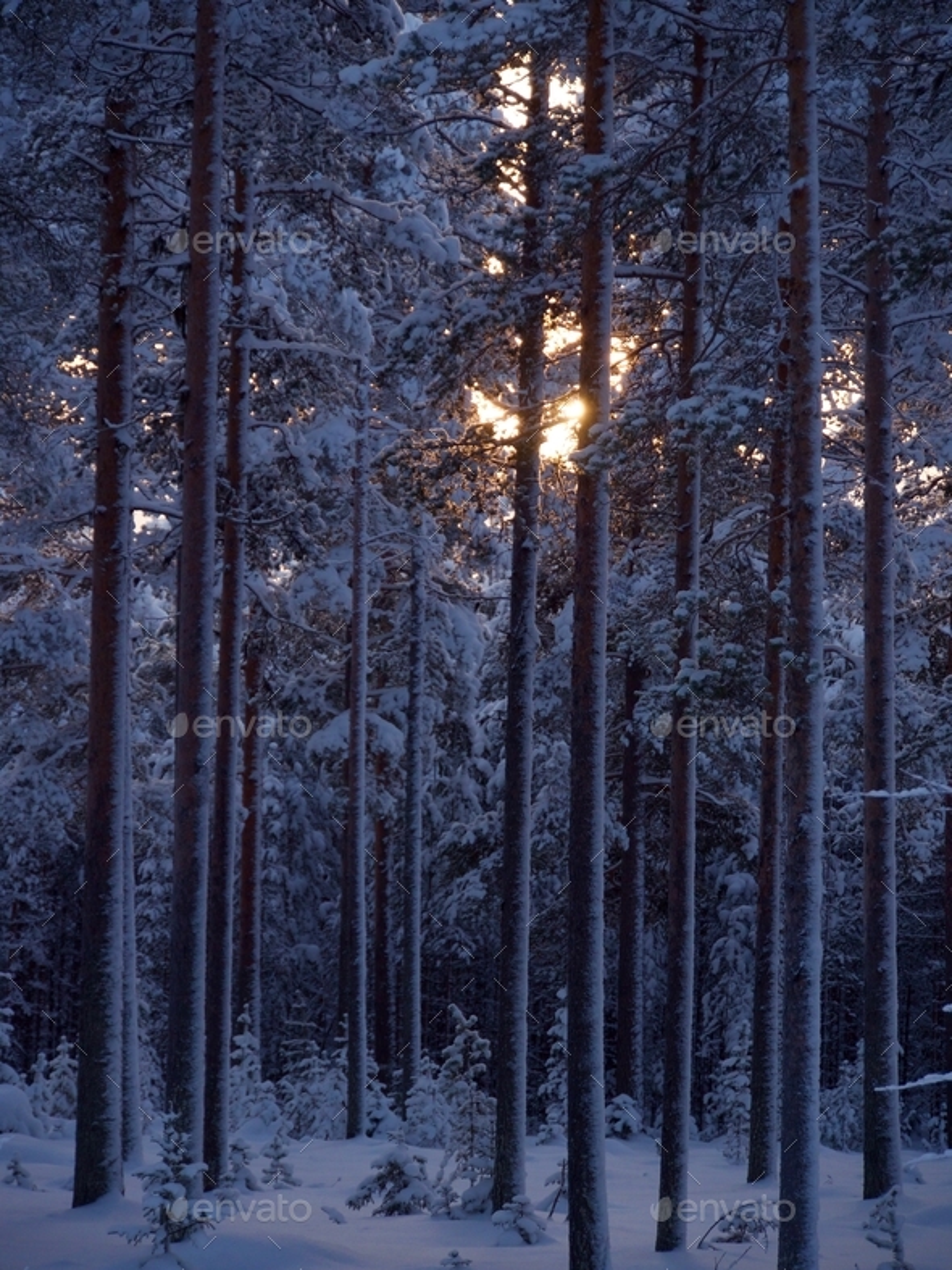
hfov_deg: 8.1
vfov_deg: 10.8
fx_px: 6712
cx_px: 476
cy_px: 635
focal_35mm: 183
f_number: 5.4
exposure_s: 1/400
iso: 400
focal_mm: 84
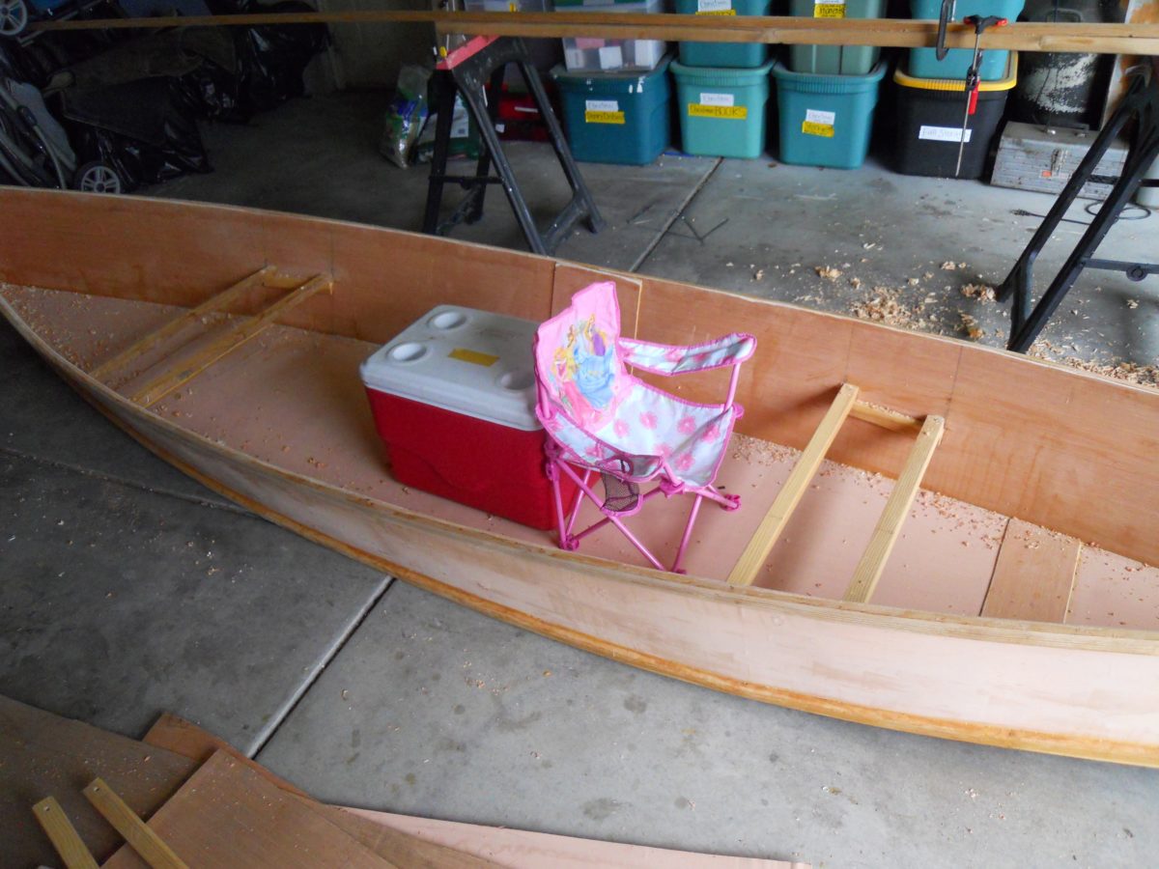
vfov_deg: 49.7
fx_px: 937
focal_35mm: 28
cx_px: 580
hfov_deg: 63.4
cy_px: 434
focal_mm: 5
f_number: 2.7
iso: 500
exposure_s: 1/125
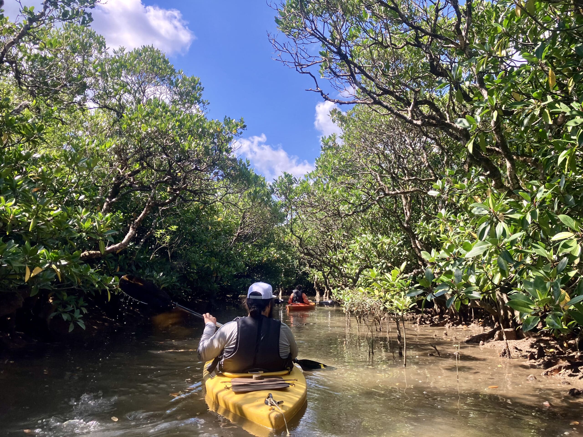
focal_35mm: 28
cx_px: 292
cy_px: 218
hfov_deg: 63.4
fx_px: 472
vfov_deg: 49.7
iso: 32
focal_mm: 3.99
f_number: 1.8
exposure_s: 1/540
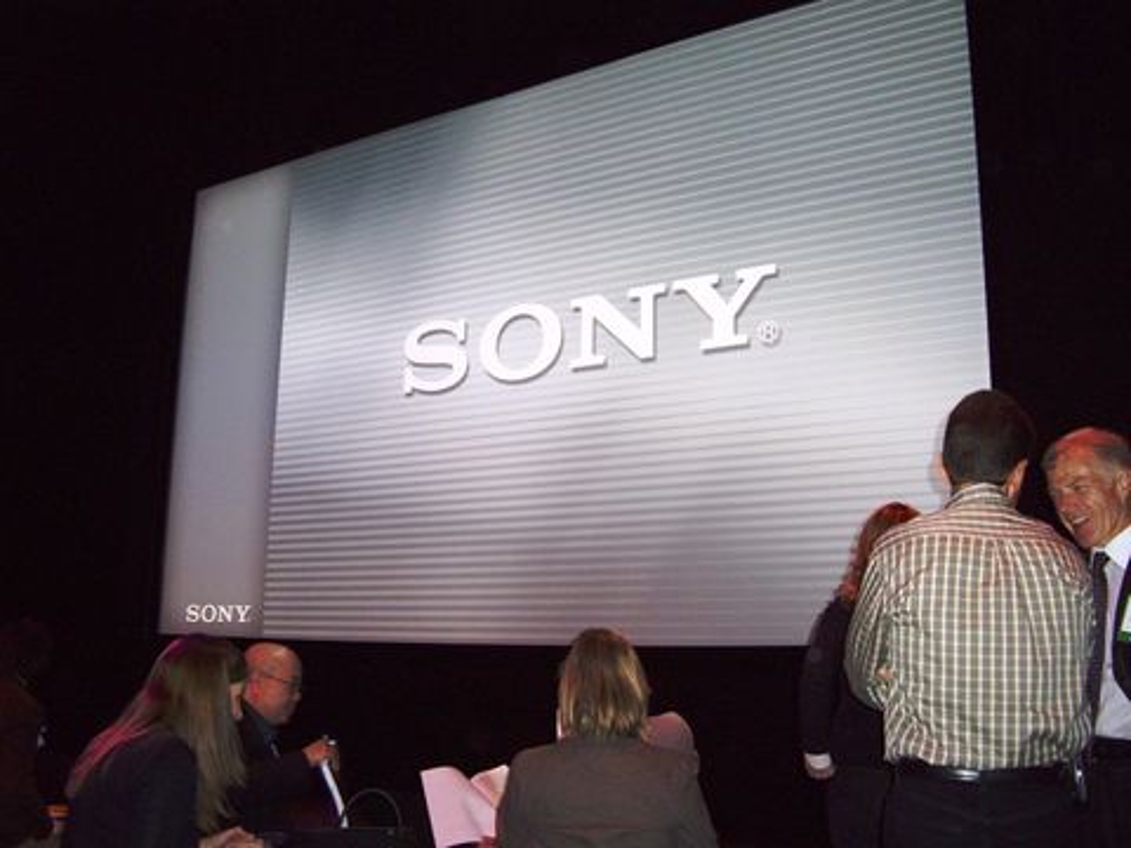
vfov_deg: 37.7
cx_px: 566
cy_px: 424
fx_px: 1242
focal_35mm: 38
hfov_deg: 49.0
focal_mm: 7.9
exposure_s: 1/40
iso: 400
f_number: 2.8
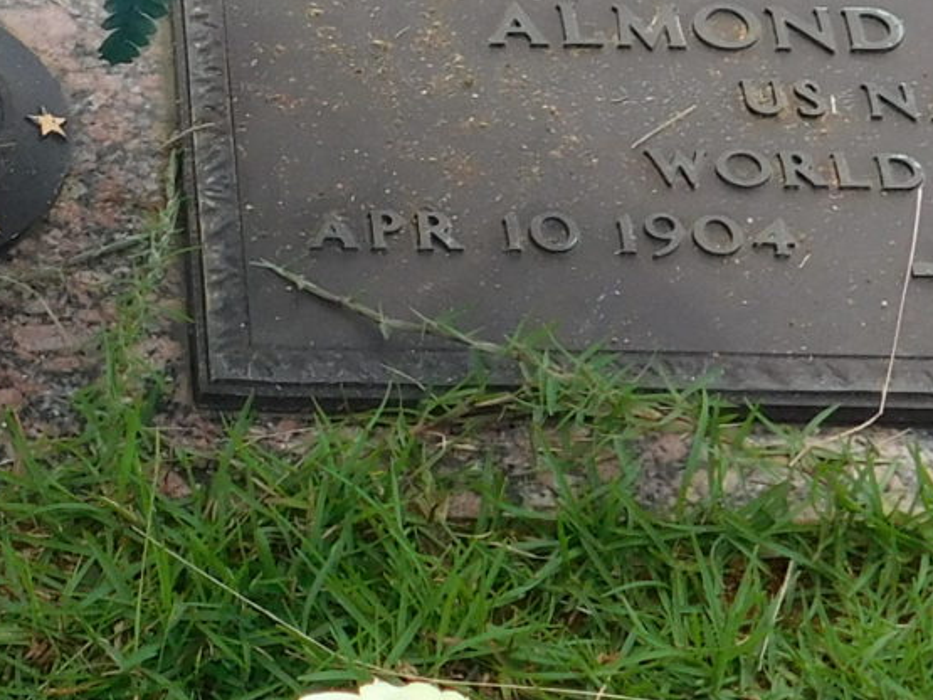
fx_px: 4473
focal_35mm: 166
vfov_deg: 8.9
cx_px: -208
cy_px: 94
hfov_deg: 11.6
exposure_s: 1/640
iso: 125
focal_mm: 6.3
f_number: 3.5
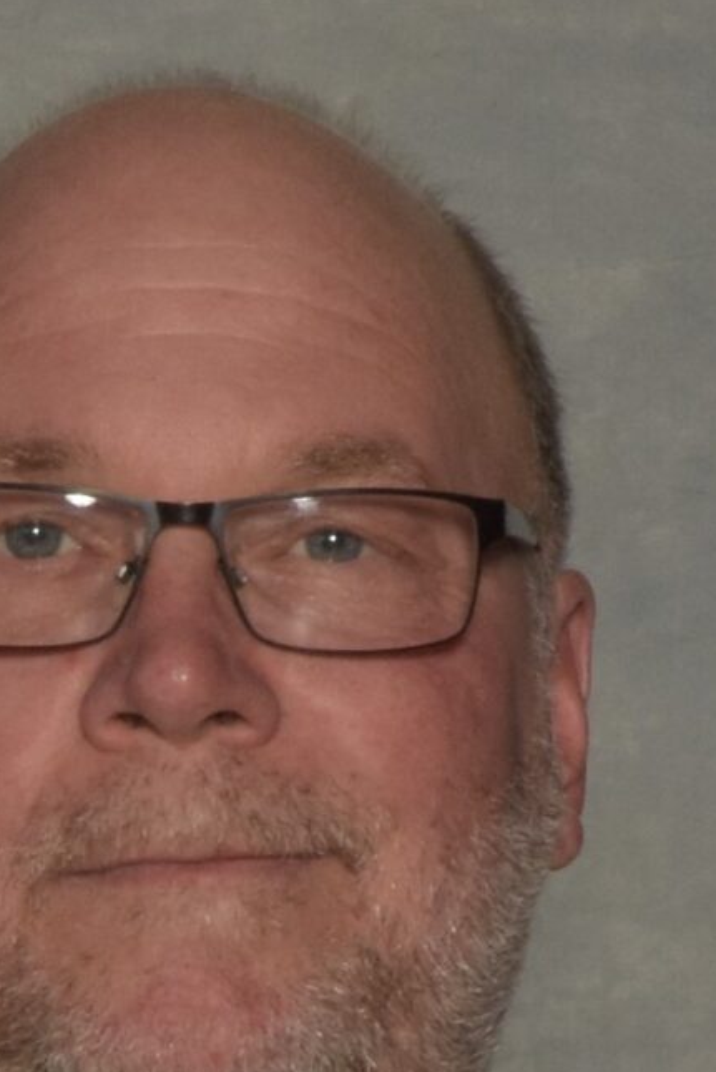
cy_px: 1080
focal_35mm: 250
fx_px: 7446
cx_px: 152
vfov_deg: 8.2
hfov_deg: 5.5
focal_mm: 70
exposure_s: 1/160
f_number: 13
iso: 500
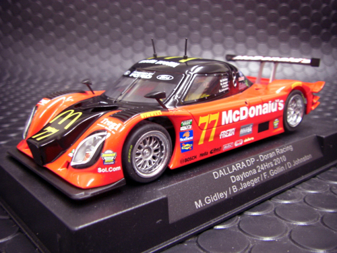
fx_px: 370
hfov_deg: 49.0
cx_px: 168
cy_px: 126
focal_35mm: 38
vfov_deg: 37.7
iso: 200
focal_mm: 6.3
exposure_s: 1/8
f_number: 3.4
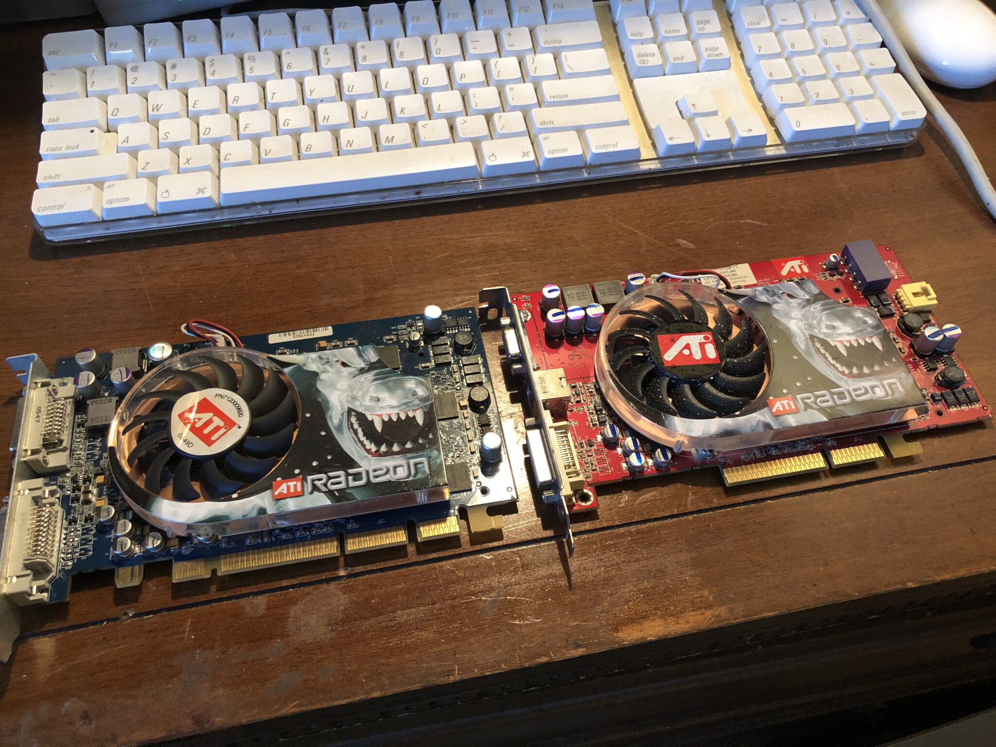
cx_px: 498
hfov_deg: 63.4
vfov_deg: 49.7
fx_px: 806
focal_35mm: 28
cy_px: 374
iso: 100
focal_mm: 4
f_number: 1.8
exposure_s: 1/15
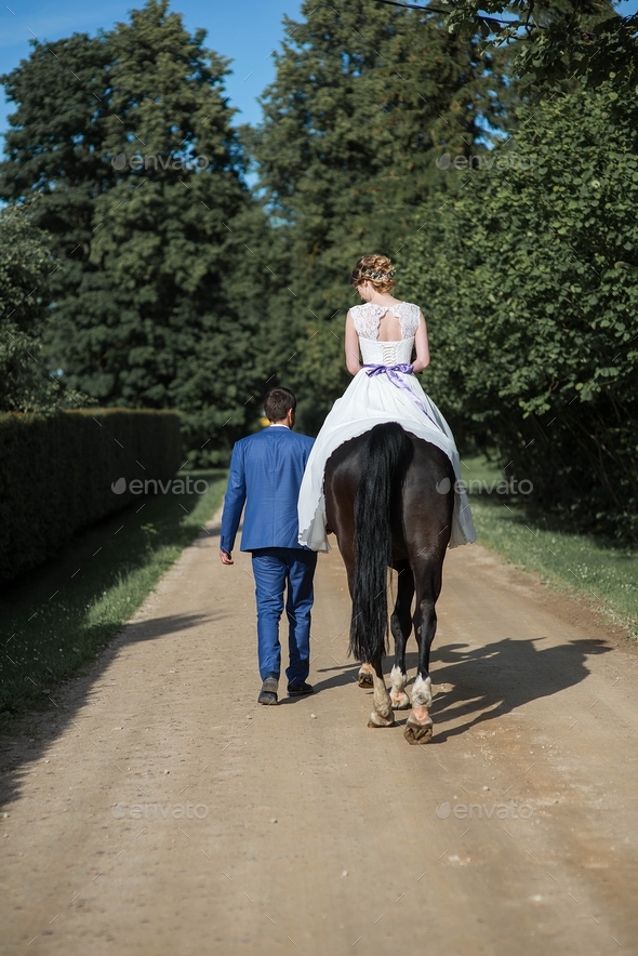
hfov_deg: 16.1
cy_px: 478
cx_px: 319
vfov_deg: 23.9
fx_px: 2258
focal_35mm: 85
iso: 100
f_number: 2.5
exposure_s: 1/4000
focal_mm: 85
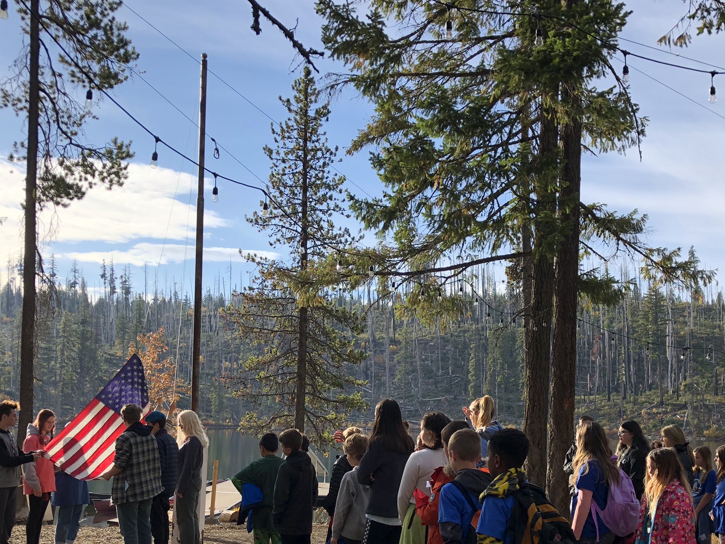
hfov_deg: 44.8
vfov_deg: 33.8
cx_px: 372
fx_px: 880
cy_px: 391
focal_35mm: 42
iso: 20
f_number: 1.8
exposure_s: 1/1389
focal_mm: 4
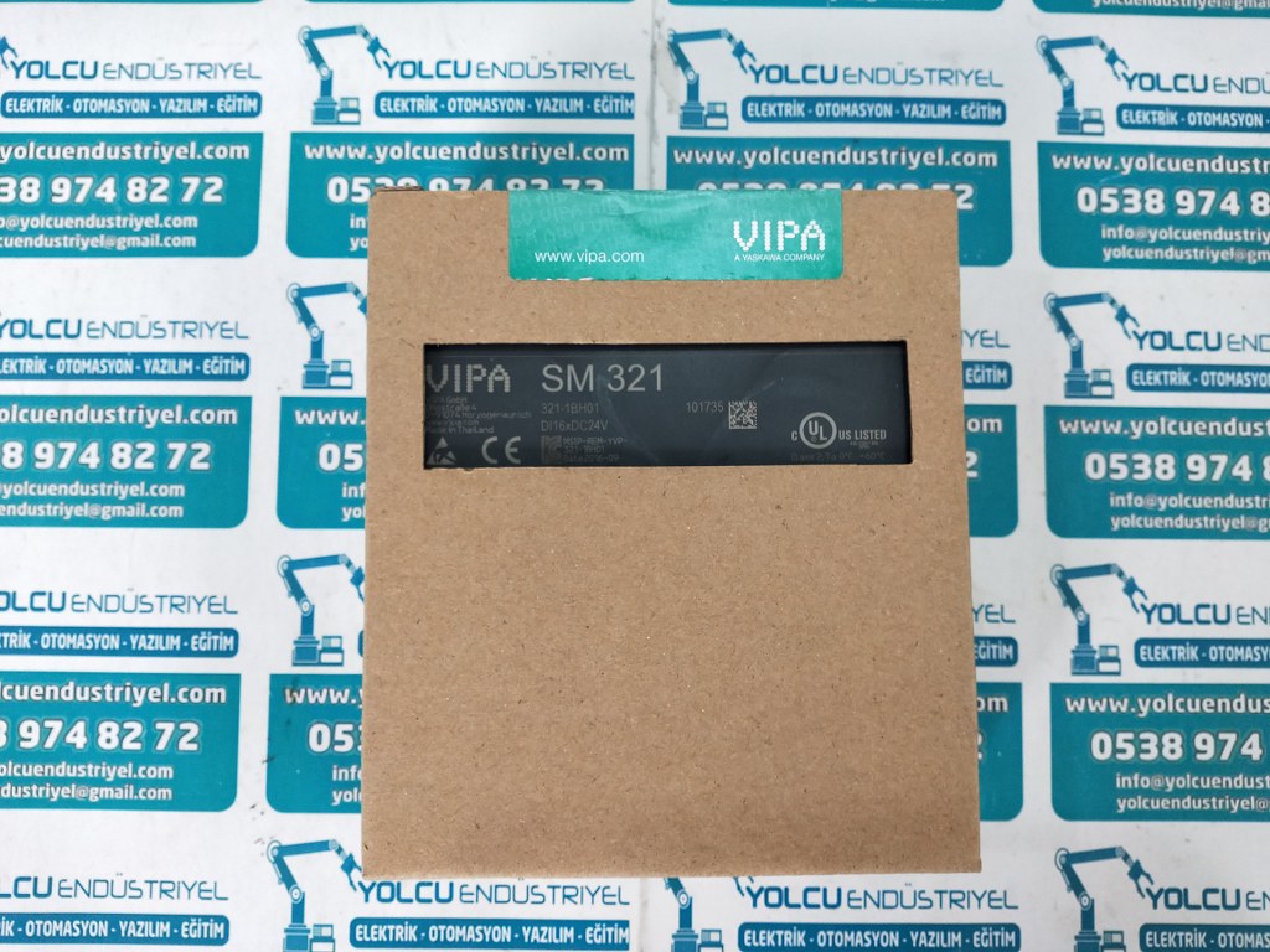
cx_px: 635
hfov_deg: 73.9
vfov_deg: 58.9
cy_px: 476
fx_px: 844
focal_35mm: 23
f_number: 1.7
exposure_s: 1/50
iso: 171
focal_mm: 3.99
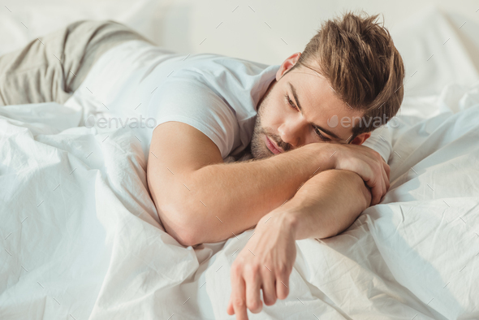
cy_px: 160
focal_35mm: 200
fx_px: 2662
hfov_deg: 10.3
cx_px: 240
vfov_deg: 6.9
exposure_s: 1/160
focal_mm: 200
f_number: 4
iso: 800
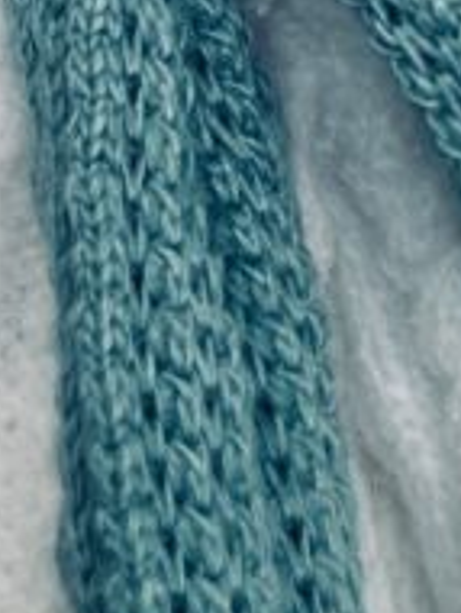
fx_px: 2480
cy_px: -687
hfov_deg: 10.6
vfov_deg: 12.2
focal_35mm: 140
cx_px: 77
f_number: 1.6
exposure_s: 1/216
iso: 32
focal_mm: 4.2
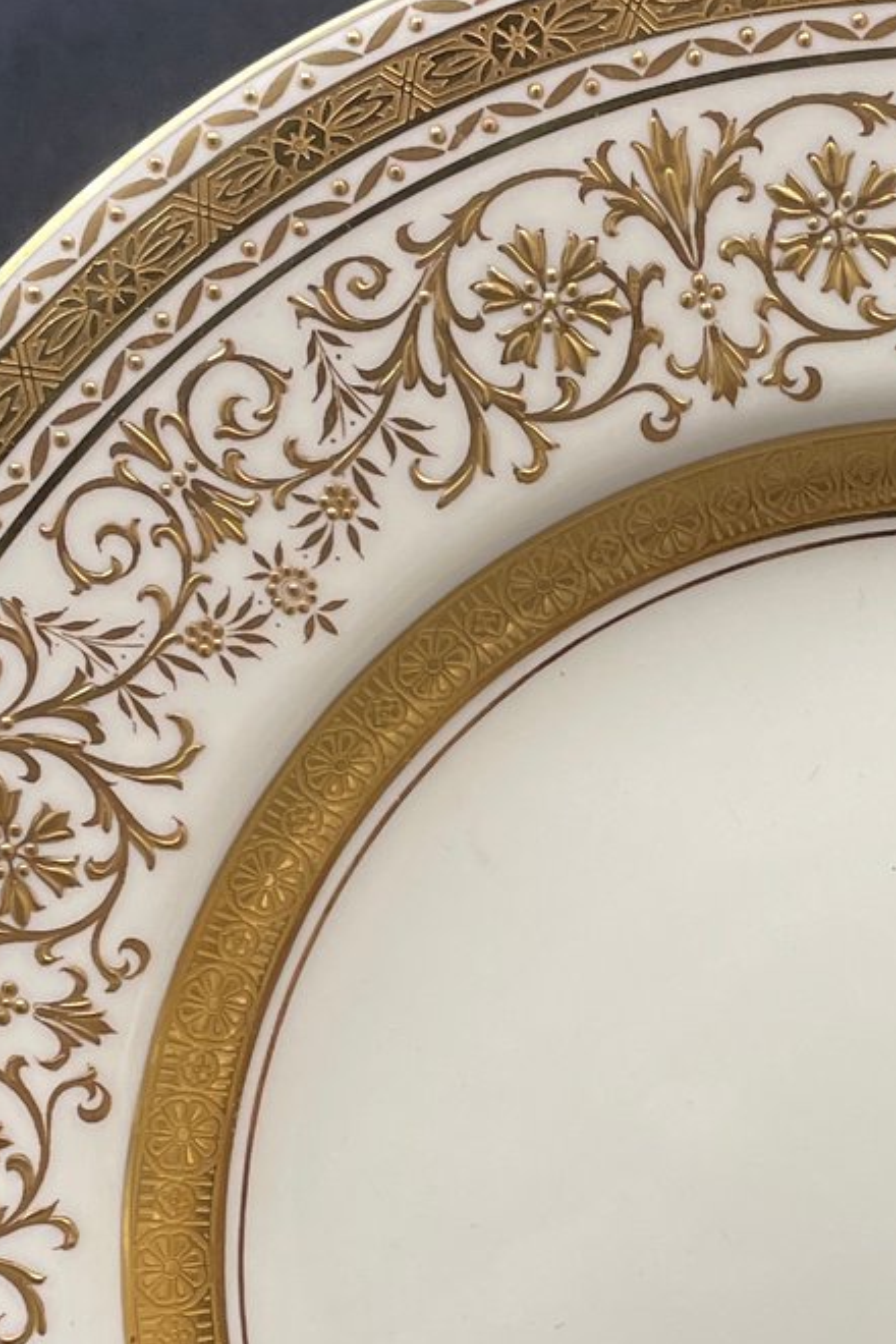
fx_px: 3061
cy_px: 1039
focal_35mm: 82
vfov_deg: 24.4
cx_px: 922
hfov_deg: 16.3
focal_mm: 4.2
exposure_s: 1/120
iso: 100
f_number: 1.6
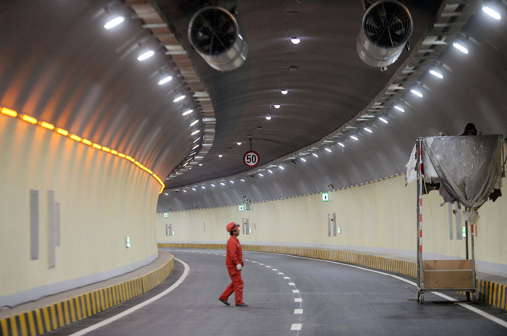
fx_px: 1969
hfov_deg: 14.7
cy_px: 168
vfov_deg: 9.8
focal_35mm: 140
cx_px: 254
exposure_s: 1/80
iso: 400
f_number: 2.8
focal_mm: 140
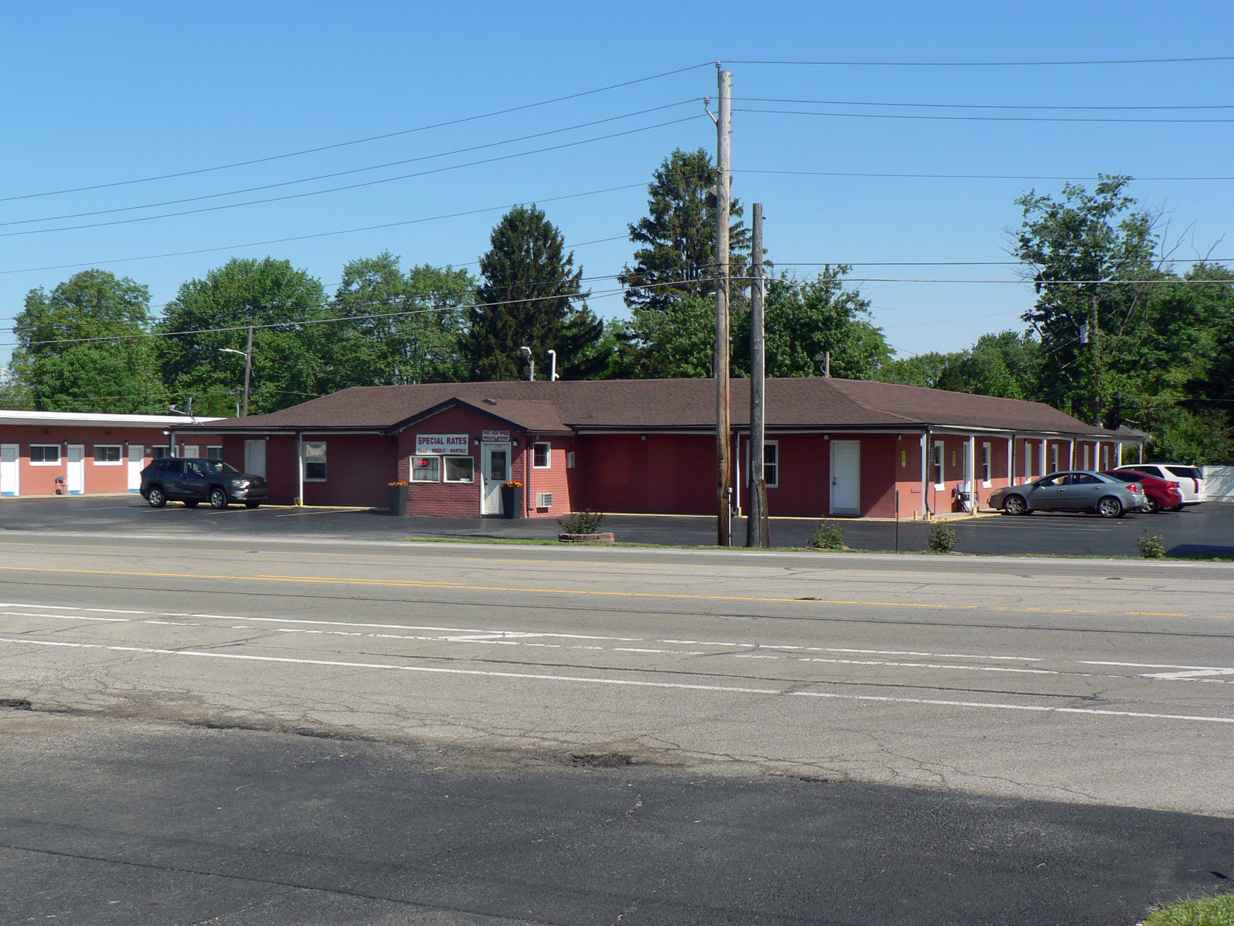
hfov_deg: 43.9
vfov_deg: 33.6
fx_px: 1533
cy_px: 463
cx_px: 617
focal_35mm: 43
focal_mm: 7.2
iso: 80
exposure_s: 1/400
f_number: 5
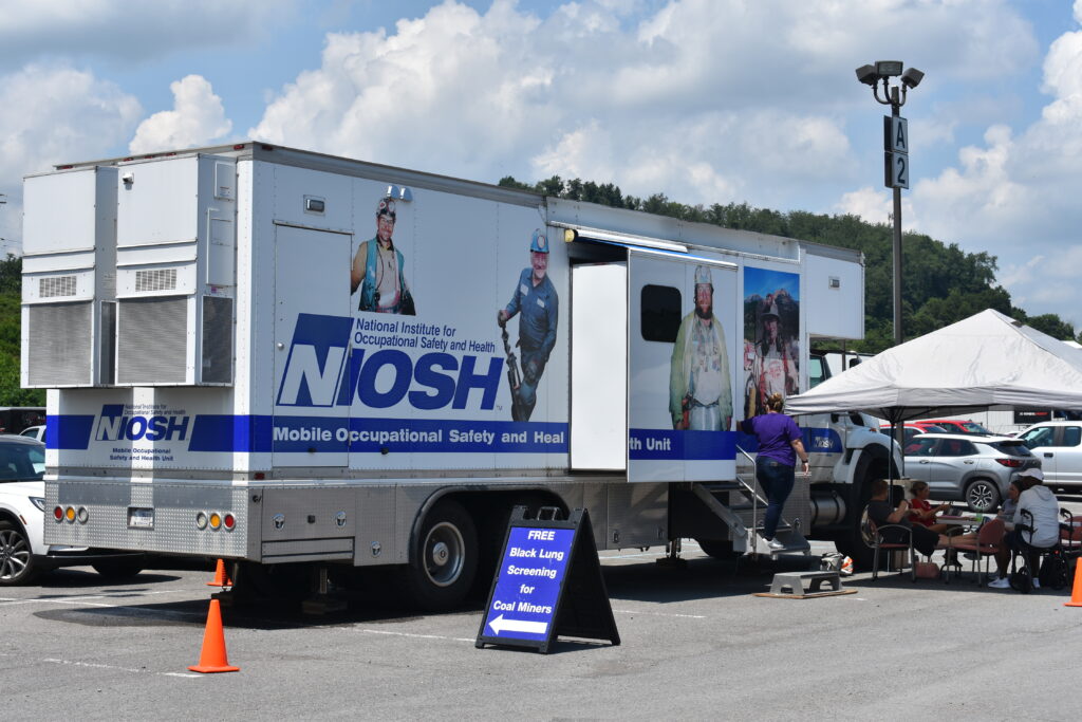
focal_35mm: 60
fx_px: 1803
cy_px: 361
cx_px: 541
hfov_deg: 33.4
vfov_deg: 22.6
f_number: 8
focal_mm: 40
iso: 125
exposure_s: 1/500
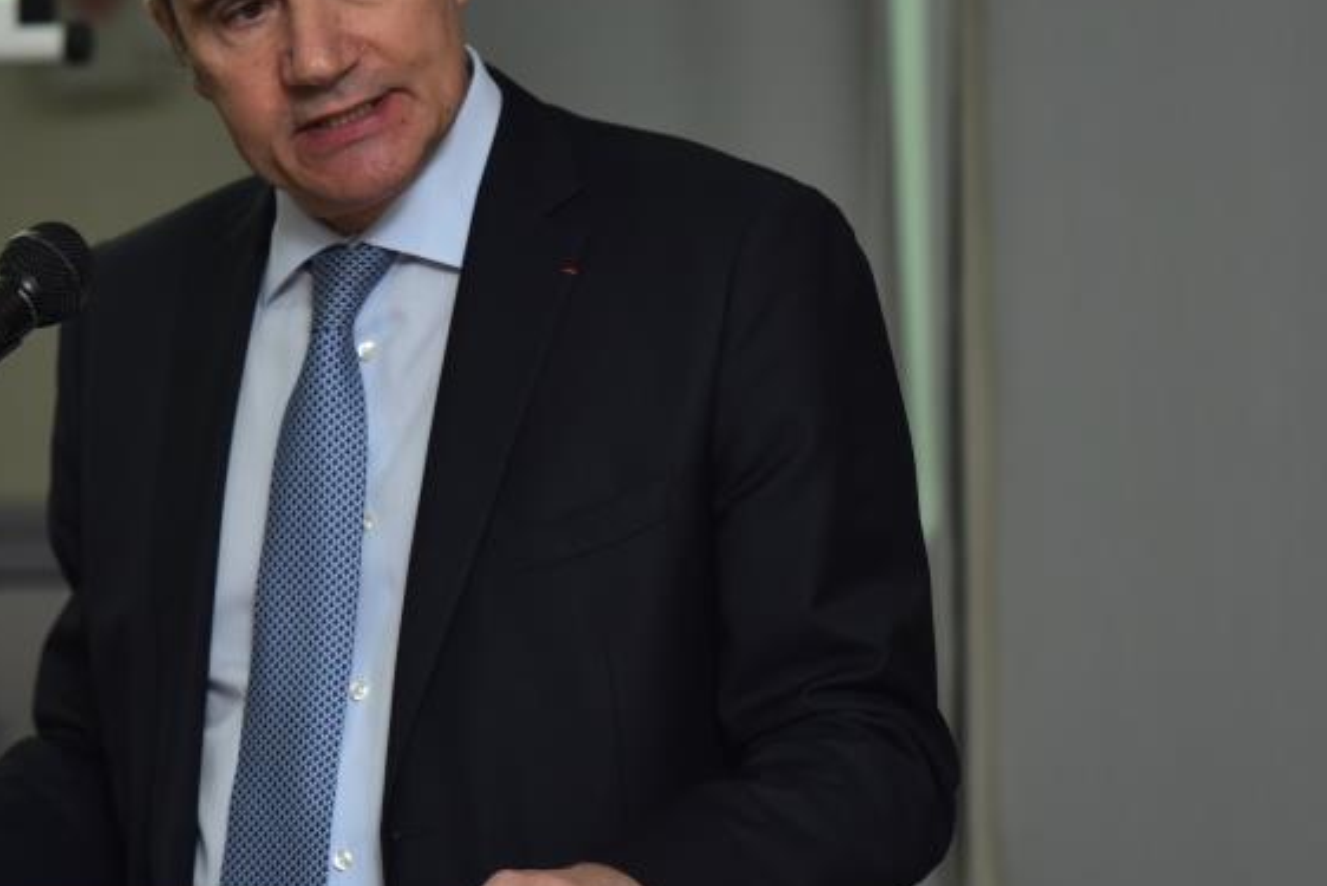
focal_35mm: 319
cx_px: 401
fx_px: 11761
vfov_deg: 4.3
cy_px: 249
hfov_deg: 6.5
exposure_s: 1/200
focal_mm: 175
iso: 400
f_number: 3.2
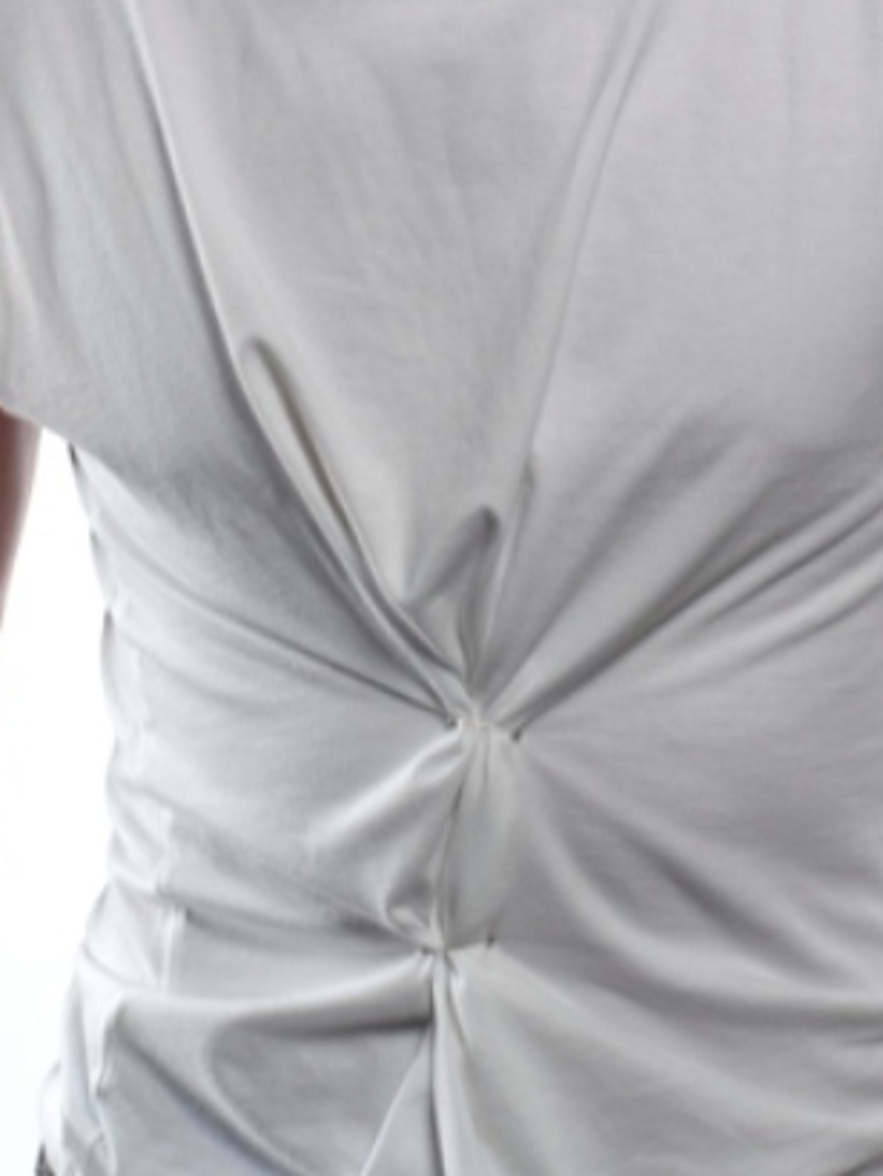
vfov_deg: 11.1
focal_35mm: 176
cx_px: 530
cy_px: -95
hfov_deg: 8.4
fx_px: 5980
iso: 100
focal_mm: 50
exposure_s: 1/200
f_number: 9
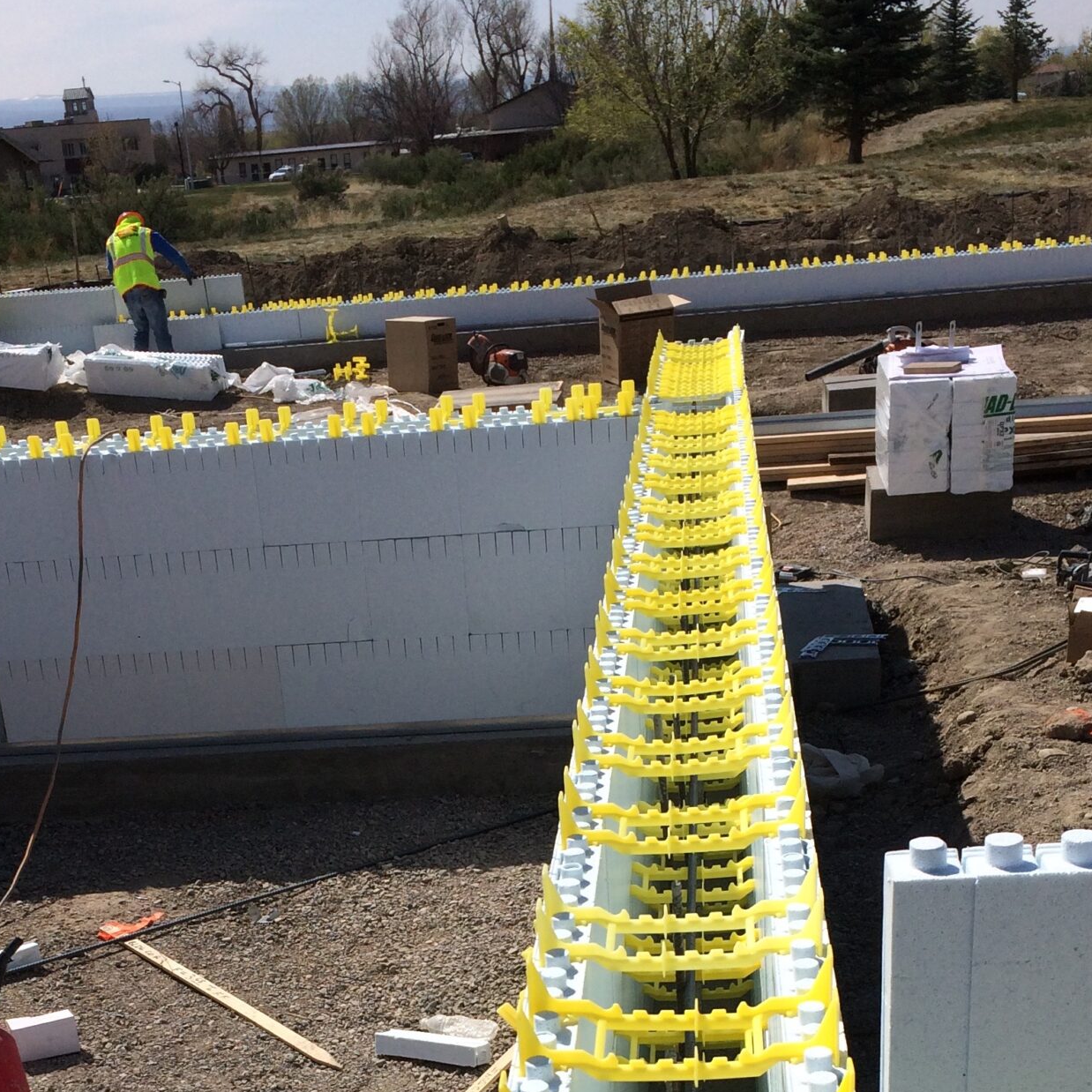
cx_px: 500
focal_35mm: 53
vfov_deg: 30.6
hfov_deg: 32.2
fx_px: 1892
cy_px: 1013
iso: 40
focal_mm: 4.15
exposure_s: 1/5128
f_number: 2.2
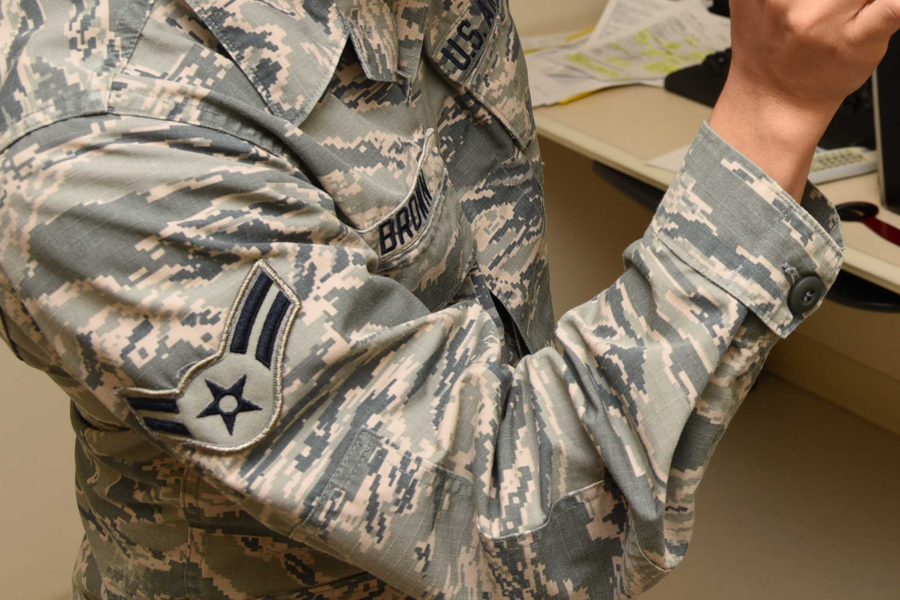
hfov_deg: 25.8
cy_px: 46
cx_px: 917
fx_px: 1850
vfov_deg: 18.1
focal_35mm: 74
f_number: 7.1
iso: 200
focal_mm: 32
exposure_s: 1/100
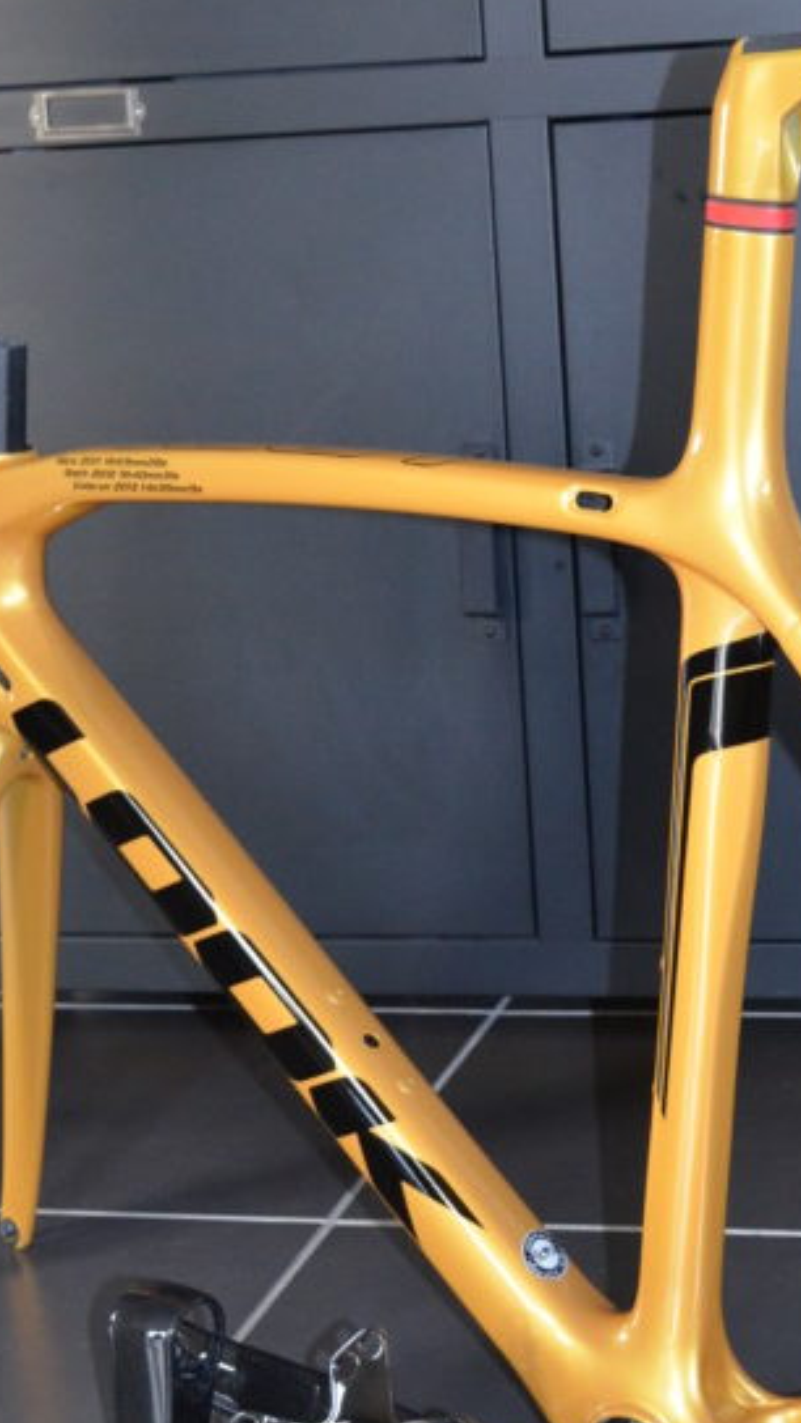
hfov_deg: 16.0
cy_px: 670
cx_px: 618
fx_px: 2832
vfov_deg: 28.2
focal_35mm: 75
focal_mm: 26
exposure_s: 1/60
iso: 1600
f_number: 3.8
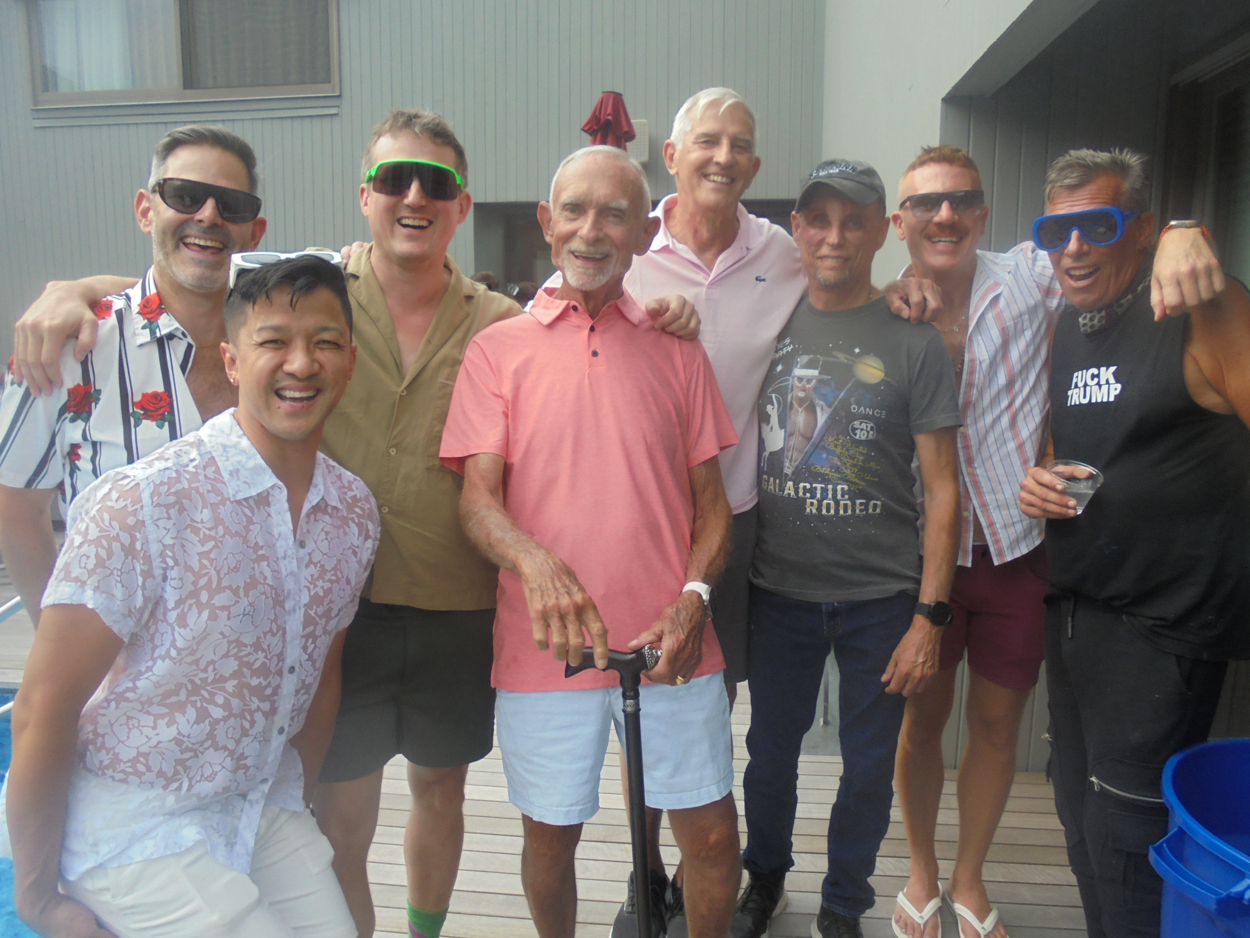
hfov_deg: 67.3
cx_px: 625
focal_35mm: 26
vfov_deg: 53.1
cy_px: 469
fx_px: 939
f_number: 3.5
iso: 100
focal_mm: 4.6
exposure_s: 1/125
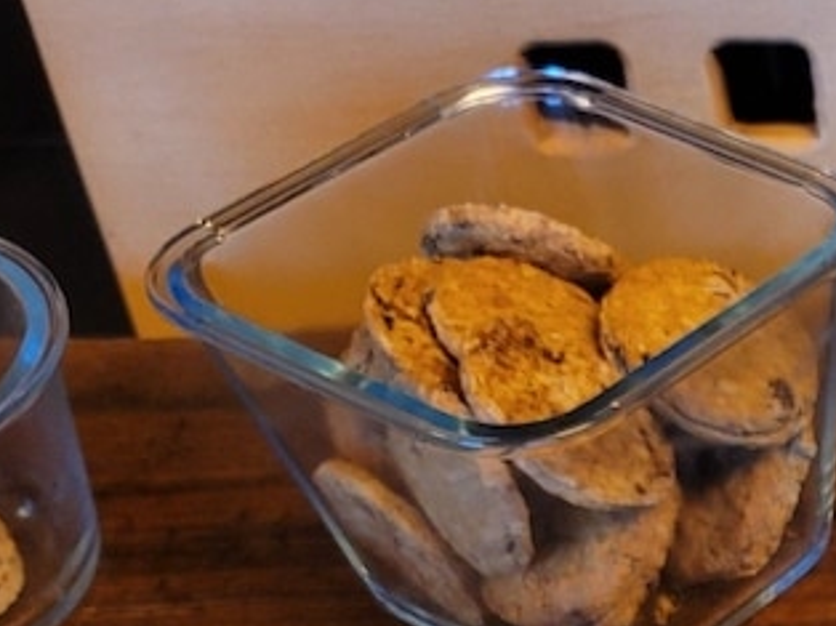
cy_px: 1012
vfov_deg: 13.4
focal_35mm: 102
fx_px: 2461
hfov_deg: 16.6
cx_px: 1416
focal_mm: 7
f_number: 1.8
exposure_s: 1/50
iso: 200
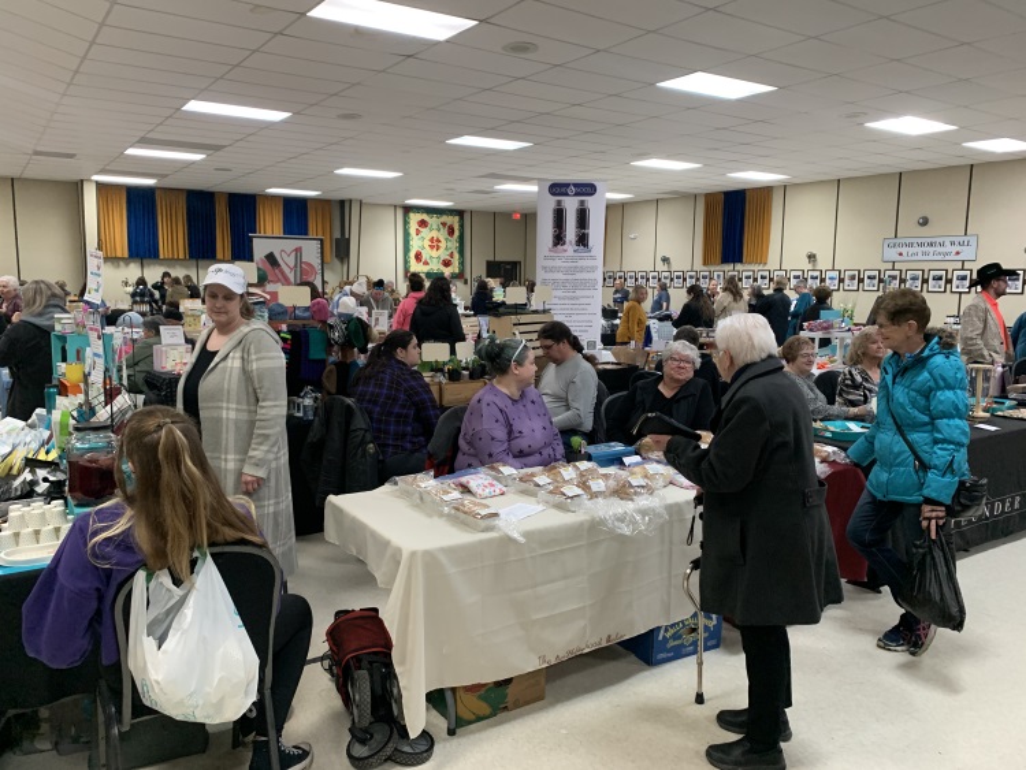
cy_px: 385
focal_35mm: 26
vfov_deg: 53.1
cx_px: 513
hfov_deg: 67.3
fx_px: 771
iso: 250
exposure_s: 1/60
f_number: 1.8
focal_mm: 4.25
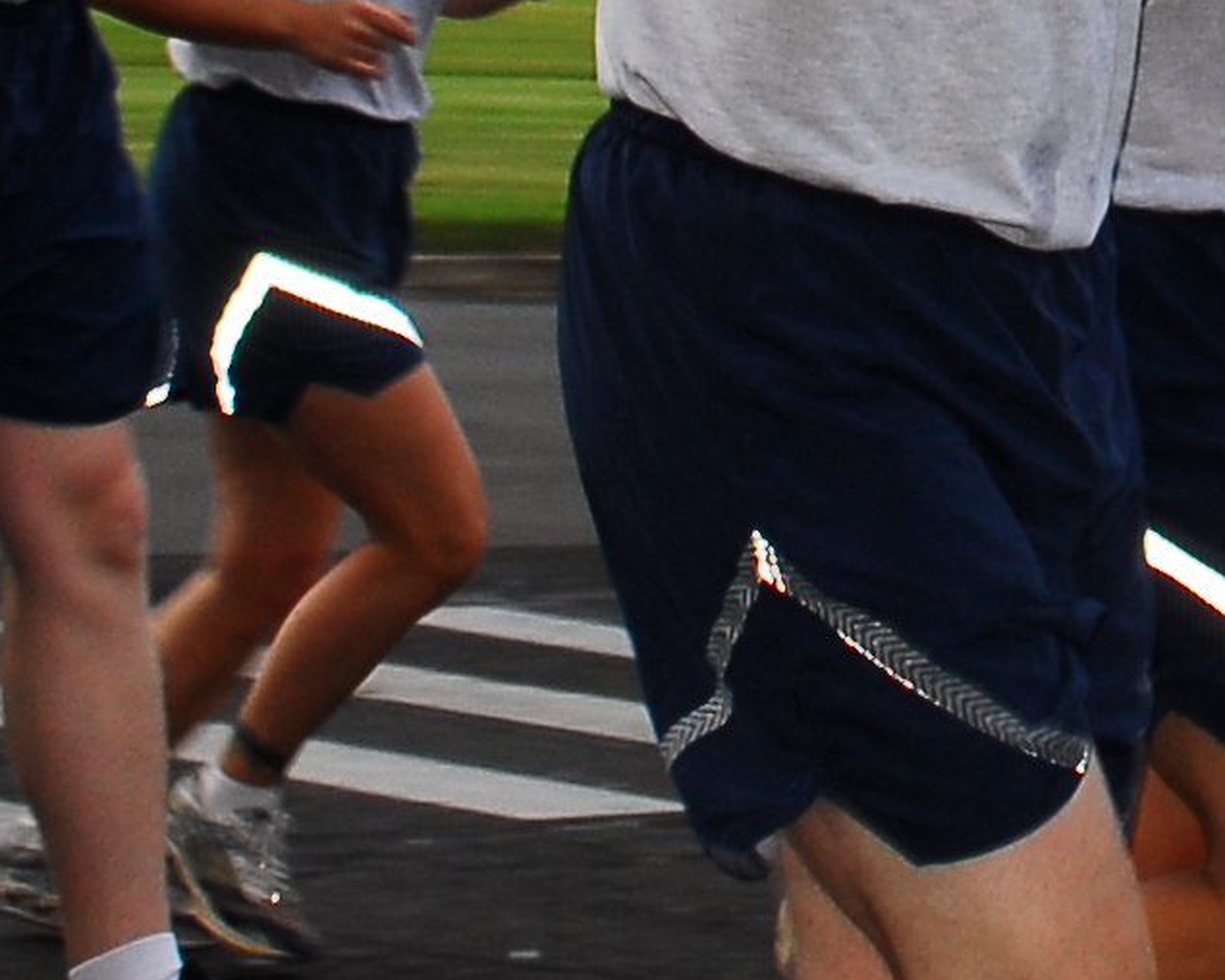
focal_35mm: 189
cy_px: -542
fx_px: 6852
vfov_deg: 8.0
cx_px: 1644
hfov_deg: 10.0
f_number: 3.8
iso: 250
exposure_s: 1/125
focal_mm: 22
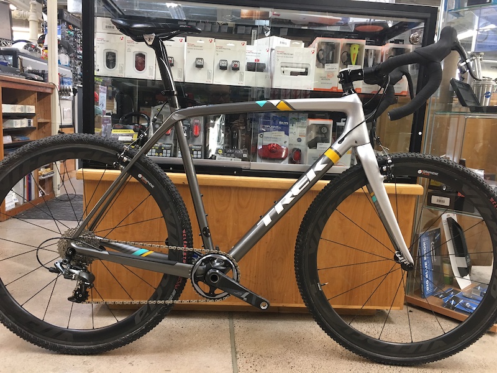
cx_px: 248
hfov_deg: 61.7
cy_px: 186
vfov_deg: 48.2
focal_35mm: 29
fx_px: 416
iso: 80
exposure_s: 1/30
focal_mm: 4.15
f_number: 2.2
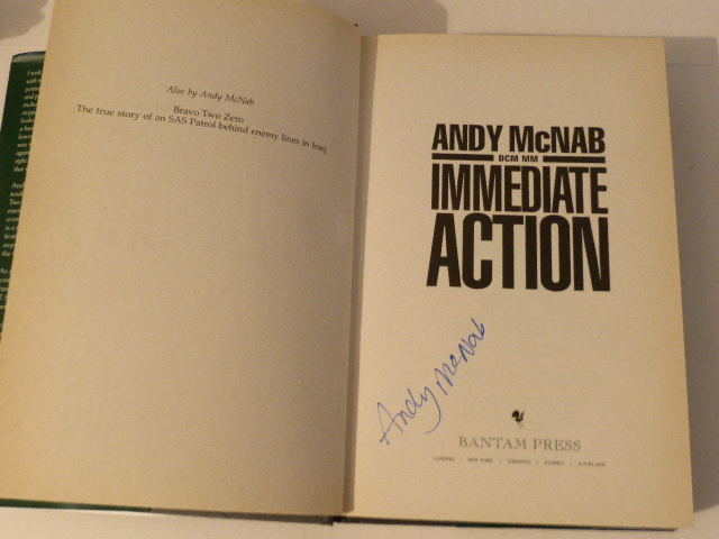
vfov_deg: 36.0
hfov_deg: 46.8
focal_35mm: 40
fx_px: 831
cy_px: 270
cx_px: 360
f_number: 3.9
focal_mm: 6.9
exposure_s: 1/8
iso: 400
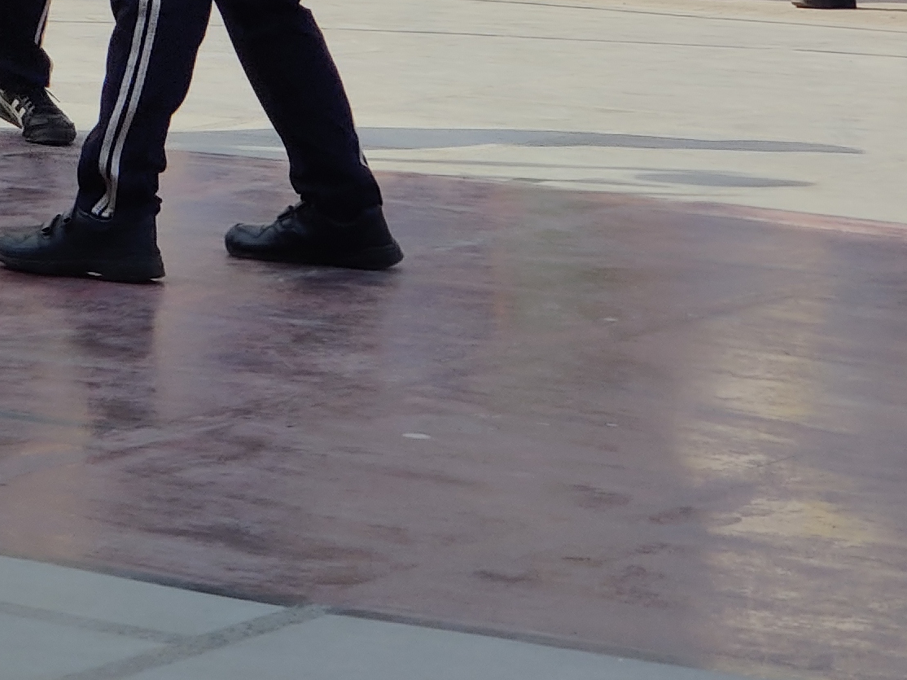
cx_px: -397
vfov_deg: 6.2
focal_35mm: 237
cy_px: -496
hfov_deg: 8.2
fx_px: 6208
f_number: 2.2
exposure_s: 1/1179
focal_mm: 6.22
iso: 100
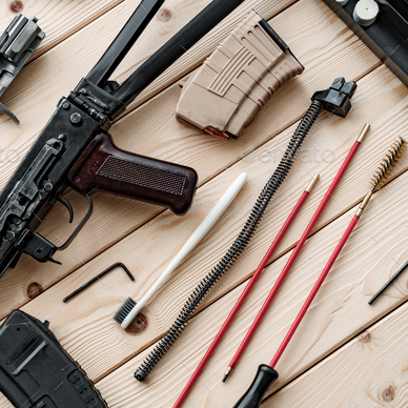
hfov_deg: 24.2
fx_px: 947
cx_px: 127
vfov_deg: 24.3
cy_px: 203
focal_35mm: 71
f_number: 5
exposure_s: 1/125
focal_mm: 55
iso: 400
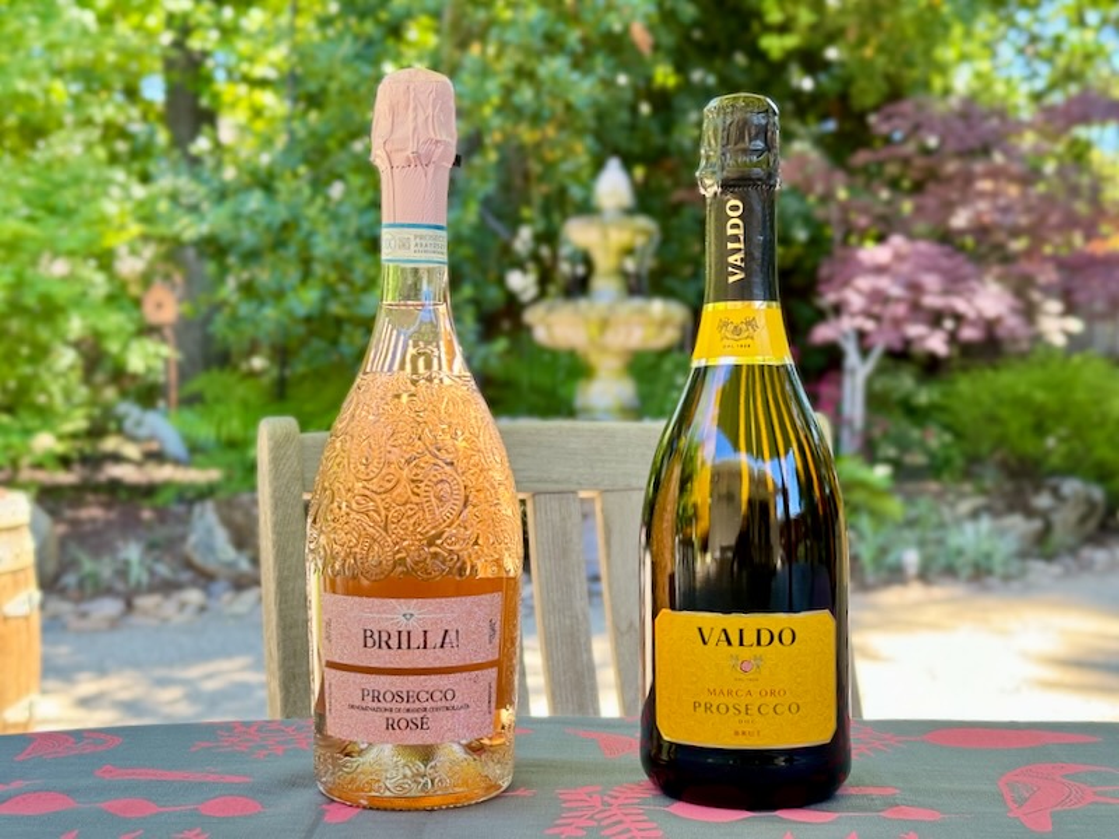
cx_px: 560
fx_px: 1552
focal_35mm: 48
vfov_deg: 30.3
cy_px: 420
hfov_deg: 39.7
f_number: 1.78
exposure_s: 1/121
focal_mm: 6.76
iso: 64
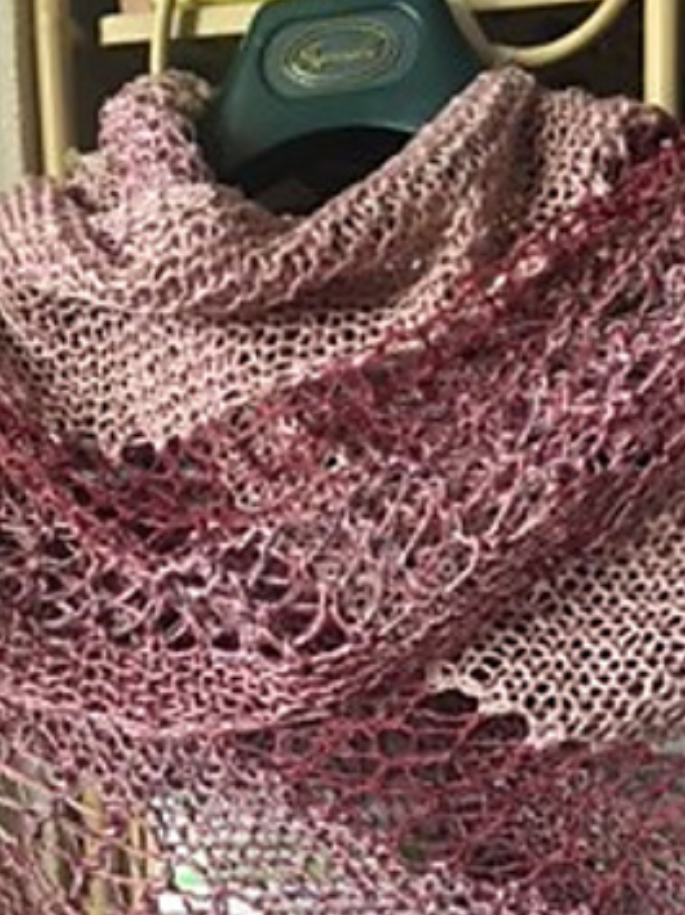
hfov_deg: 35.0
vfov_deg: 45.6
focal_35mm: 41
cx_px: 417
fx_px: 1083
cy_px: 535
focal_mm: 4.15
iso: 40
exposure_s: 1/30
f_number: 2.2
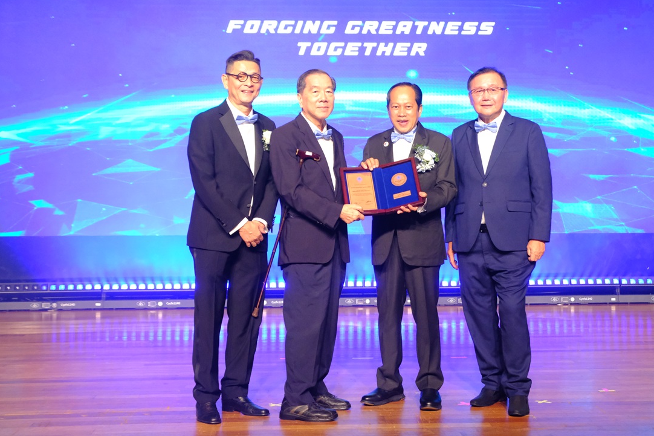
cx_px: 349
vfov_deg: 22.2
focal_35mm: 61
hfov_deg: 32.9
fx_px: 1108
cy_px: 204
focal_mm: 36.6
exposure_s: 1/250
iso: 5000
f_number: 5
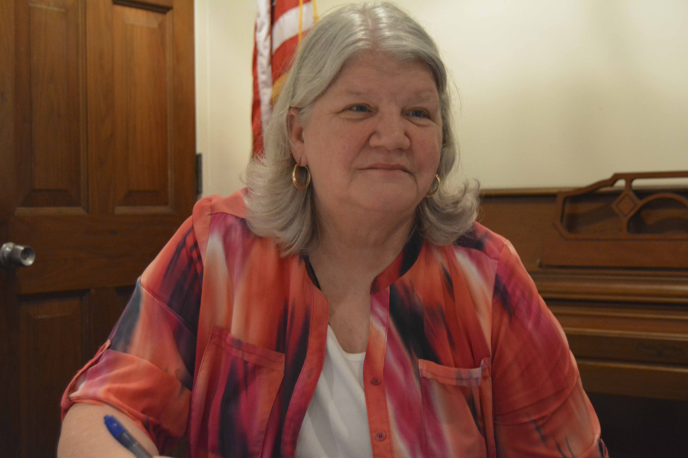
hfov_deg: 35.1
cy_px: 229
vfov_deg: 23.8
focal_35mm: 57
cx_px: 344
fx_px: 1089
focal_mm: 38
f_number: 4.8
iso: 3200
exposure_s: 1/40
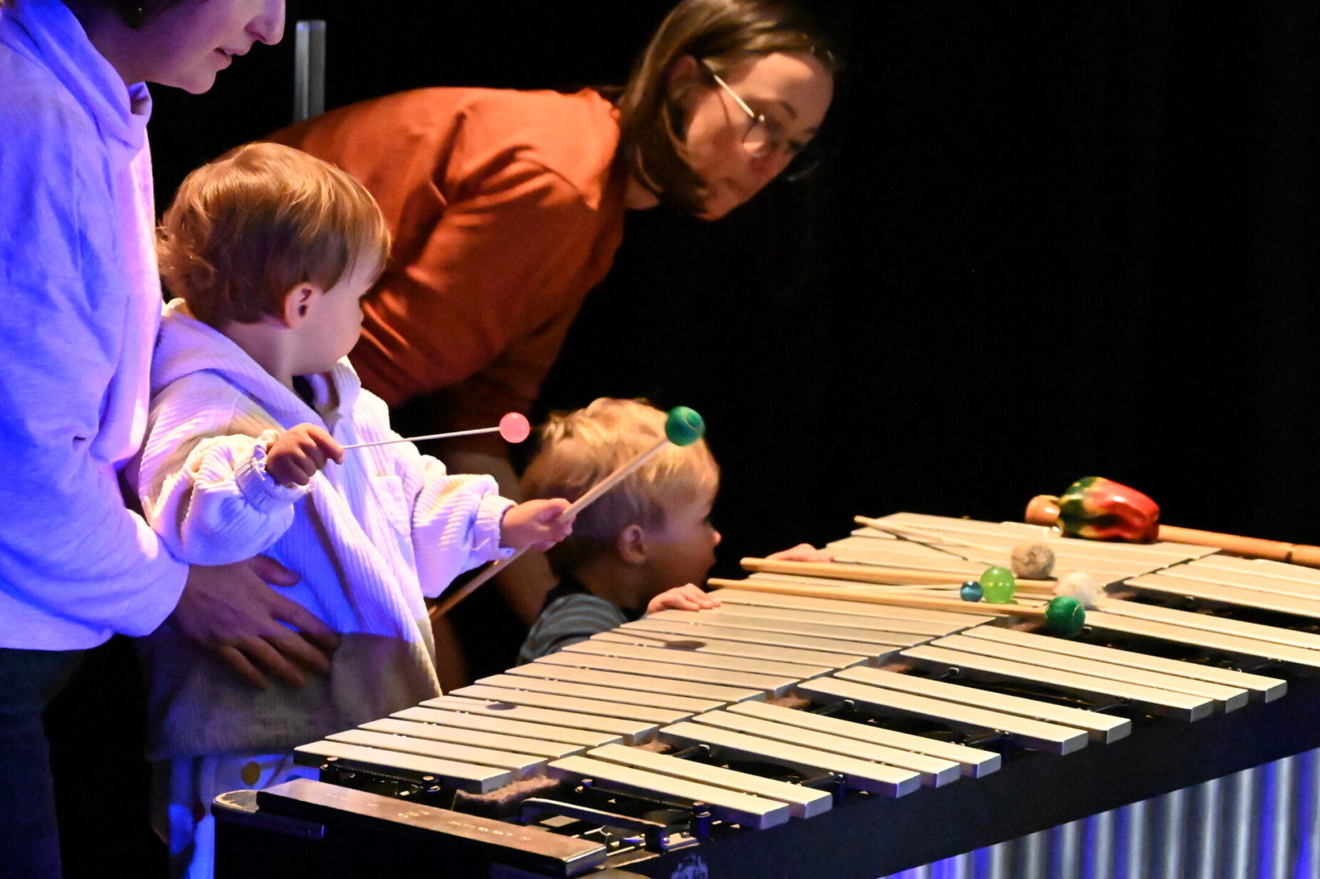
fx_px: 3554
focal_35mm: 97
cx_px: 531
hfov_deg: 21.0
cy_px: 399
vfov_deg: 14.1
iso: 45600
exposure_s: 1/50
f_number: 5
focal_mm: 70
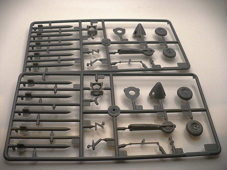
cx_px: 114
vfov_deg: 38.7
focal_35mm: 37
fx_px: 243
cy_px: 85
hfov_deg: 50.1
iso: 100
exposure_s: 1/80
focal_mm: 6.1
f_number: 2.8
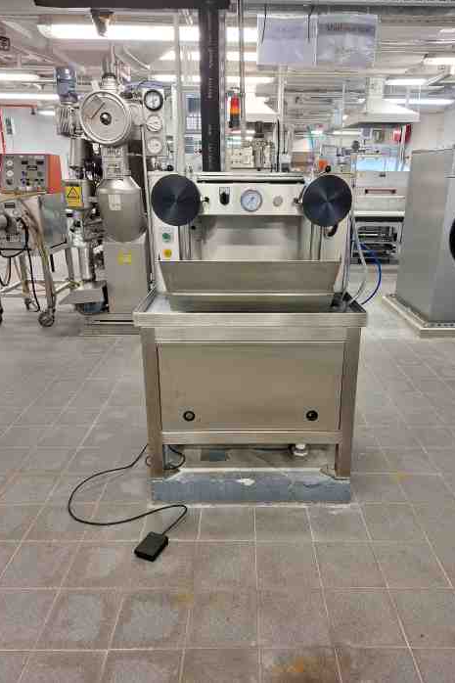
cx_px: 247
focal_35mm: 24
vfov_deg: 73.8
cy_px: 342
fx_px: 455
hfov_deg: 53.0
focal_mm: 5.54
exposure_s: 1/100
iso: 80
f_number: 1.8
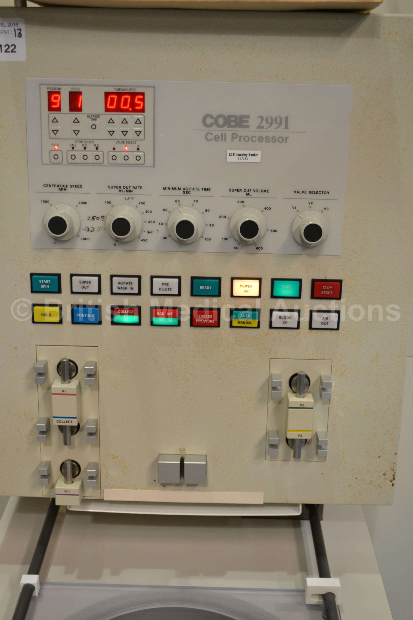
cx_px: 206
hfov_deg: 29.9
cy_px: 310
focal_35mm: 45
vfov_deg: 43.6
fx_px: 774
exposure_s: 1/30
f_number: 4.5
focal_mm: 30
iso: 400
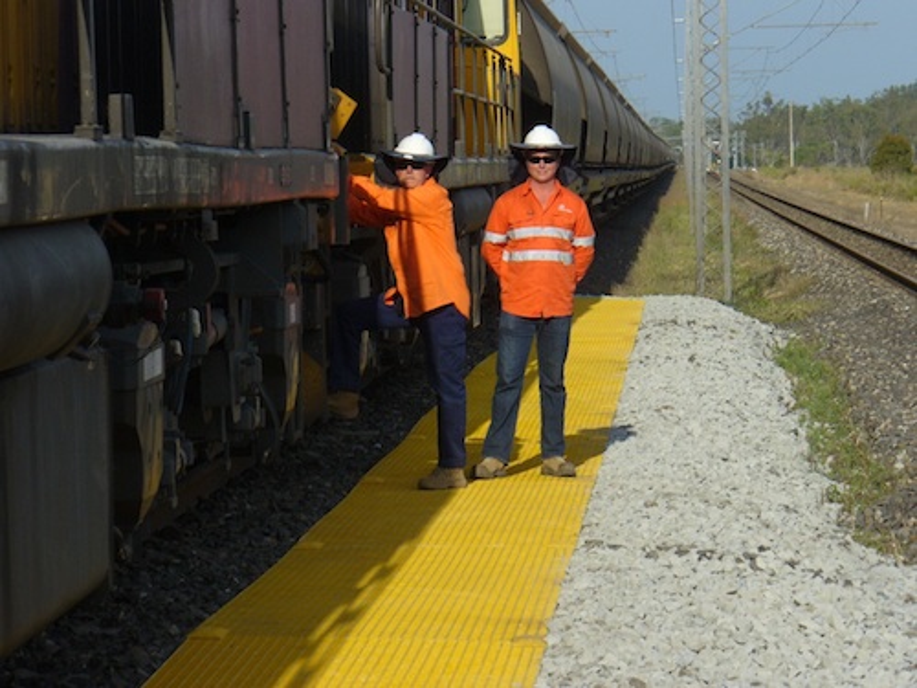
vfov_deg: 9.5
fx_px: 4159
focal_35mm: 157
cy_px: 344
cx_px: 458
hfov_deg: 12.6
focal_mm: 25.9
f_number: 8
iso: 80
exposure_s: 1/250
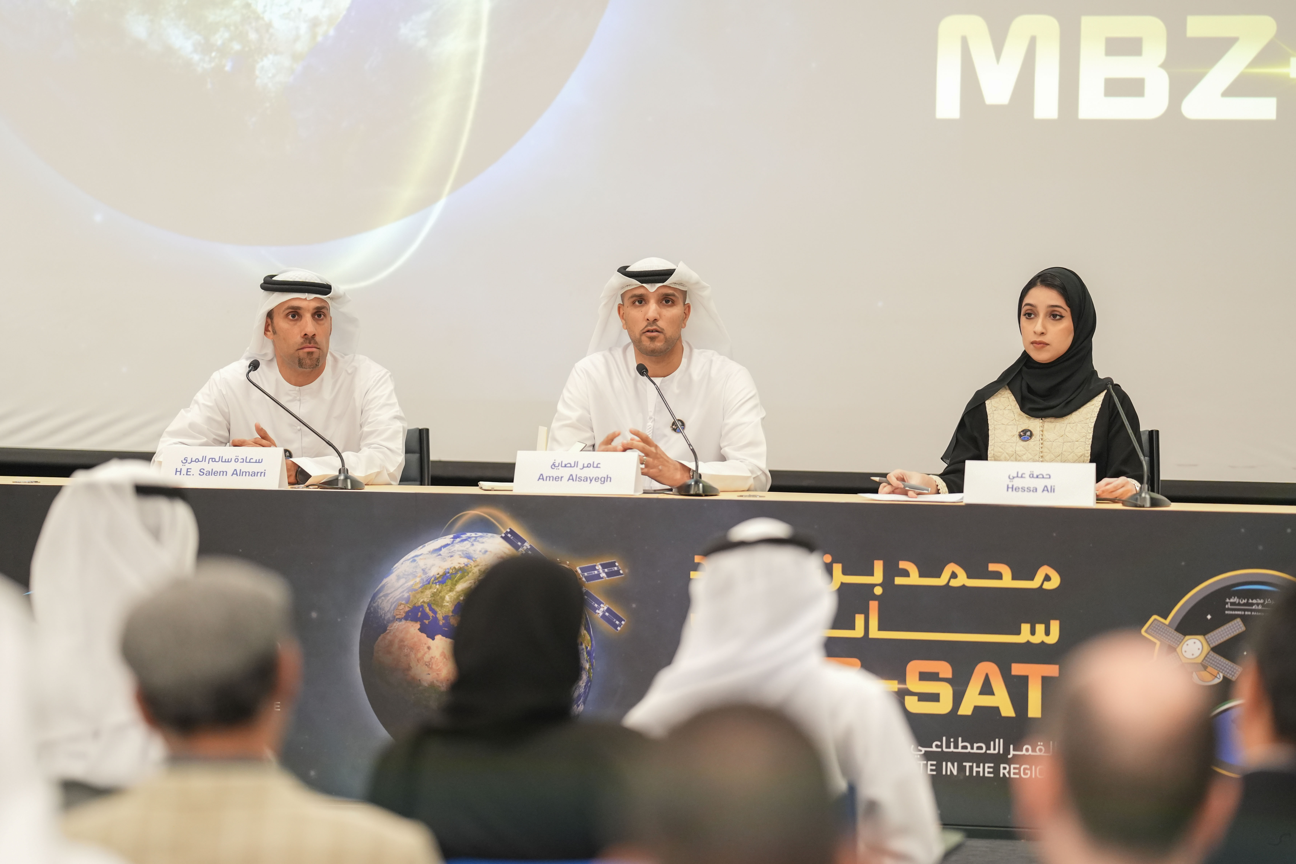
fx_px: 4860
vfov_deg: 10.2
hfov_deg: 15.2
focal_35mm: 135
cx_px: 648
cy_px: 432
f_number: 1.8
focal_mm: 135
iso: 2000
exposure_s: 1/100
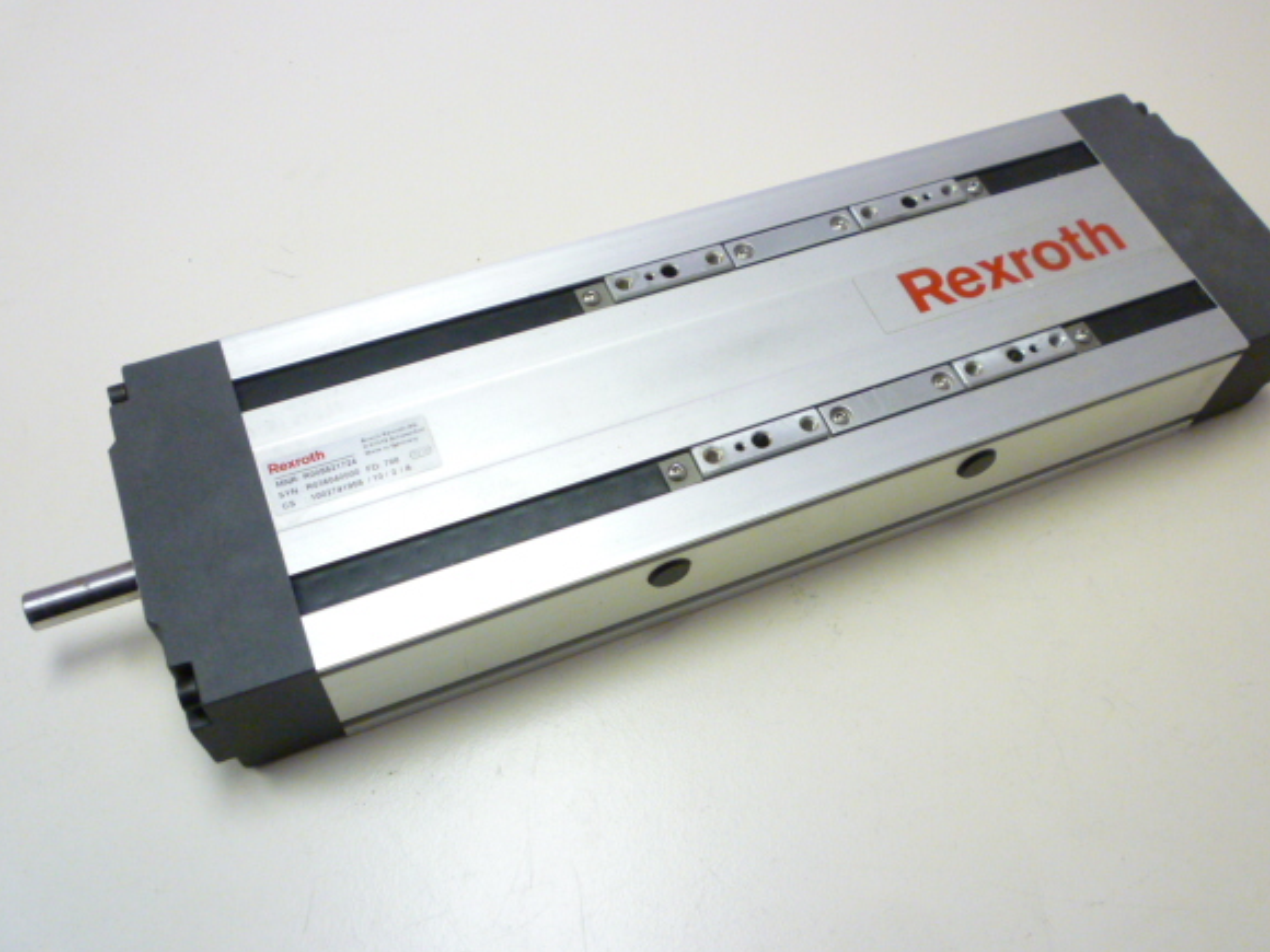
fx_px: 1174
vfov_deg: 44.2
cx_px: 685
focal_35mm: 32
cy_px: 457
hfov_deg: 56.7
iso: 400
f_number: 3.3
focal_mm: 5.2
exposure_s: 1/30
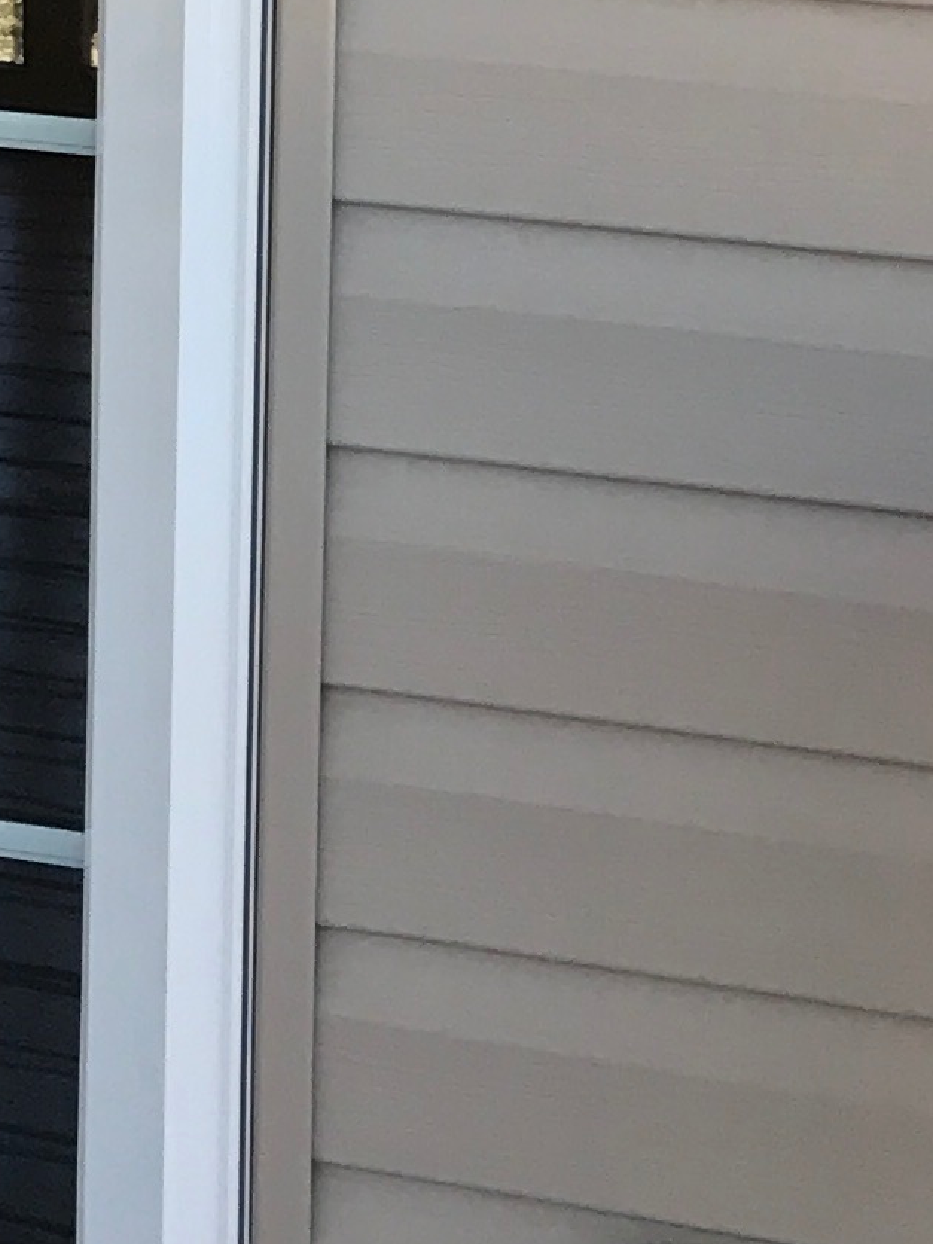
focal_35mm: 135
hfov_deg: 9.9
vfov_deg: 13.6
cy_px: -743
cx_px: -1168
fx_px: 4852
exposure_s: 1/90
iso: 25
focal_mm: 3.99
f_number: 1.8
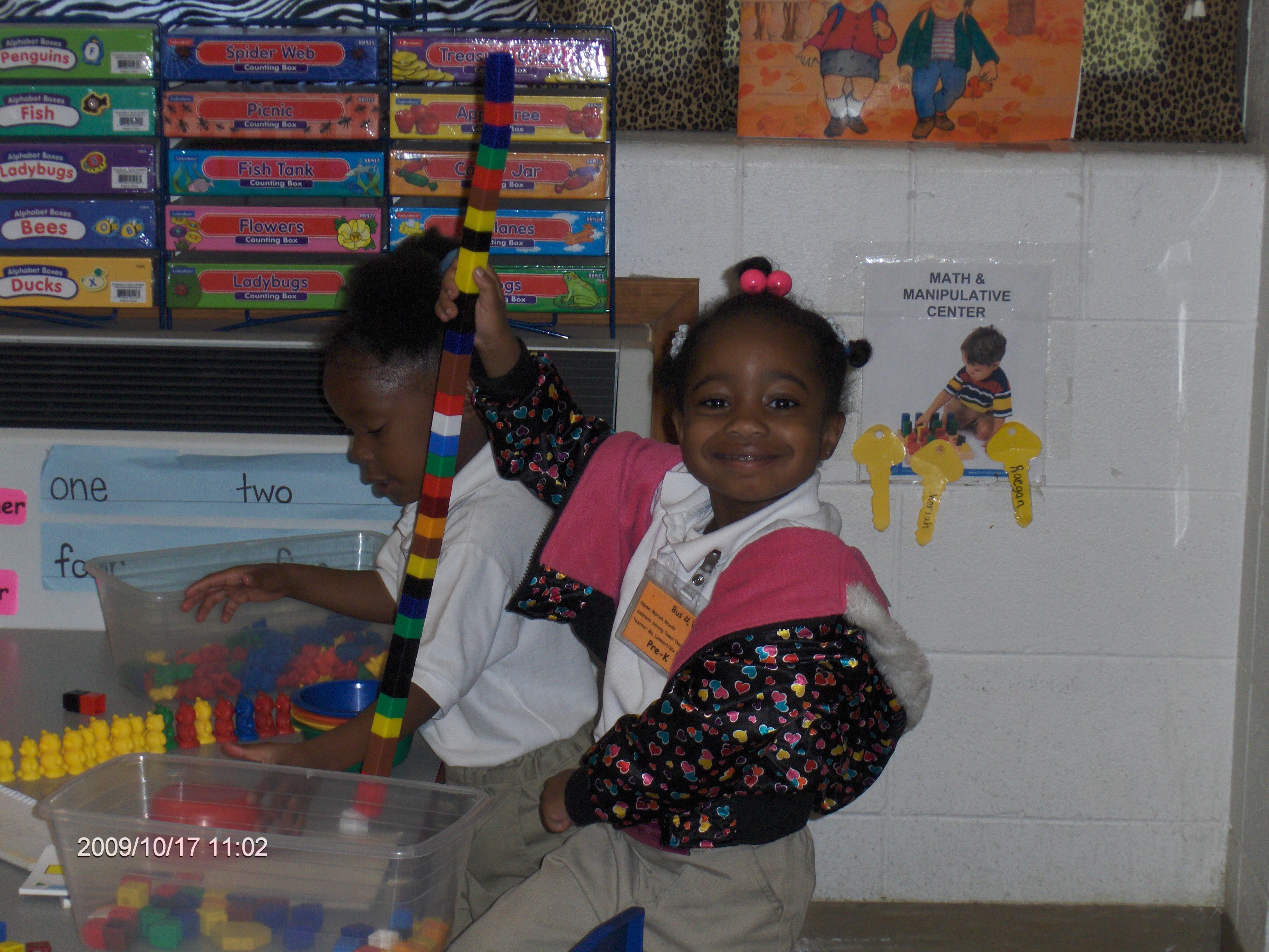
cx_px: 634
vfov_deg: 14.2
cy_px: 476
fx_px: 3813
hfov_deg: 18.9
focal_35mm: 104
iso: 124
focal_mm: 22.5
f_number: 5
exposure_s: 1/125
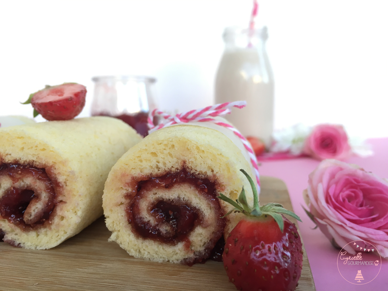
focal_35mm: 29
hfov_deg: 61.7
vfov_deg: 48.2
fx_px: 325
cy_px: 146
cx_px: 194
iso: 25
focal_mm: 4.15
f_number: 2.2
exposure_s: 1/33
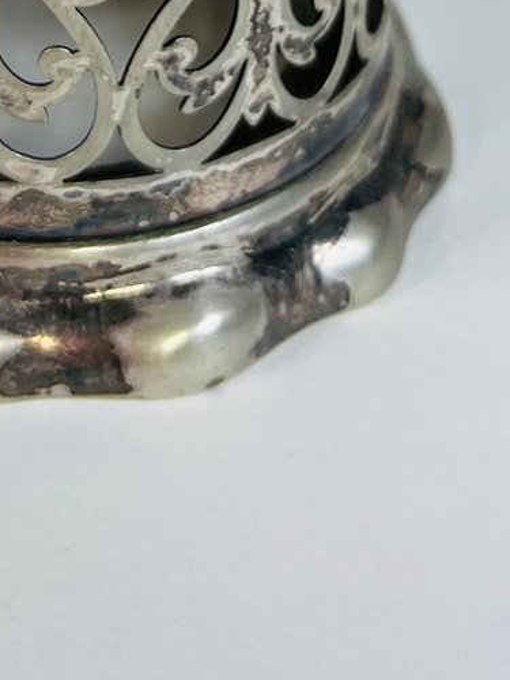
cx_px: 52
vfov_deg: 16.6
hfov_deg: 14.1
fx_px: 2043
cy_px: -439
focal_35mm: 104
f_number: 1.6
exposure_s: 1/120
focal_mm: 5.1
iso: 50
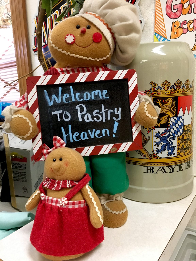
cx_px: 98
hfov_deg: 48.2
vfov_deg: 61.7
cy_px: 130
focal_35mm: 29
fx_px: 219
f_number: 2.2
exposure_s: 1/30
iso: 200
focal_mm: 4.15
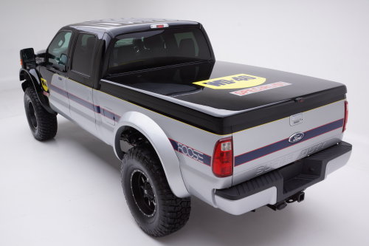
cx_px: 184
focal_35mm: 36
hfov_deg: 53.1
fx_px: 369
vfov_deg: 36.8
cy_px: 123
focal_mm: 24
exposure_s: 1/125
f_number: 13
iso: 100
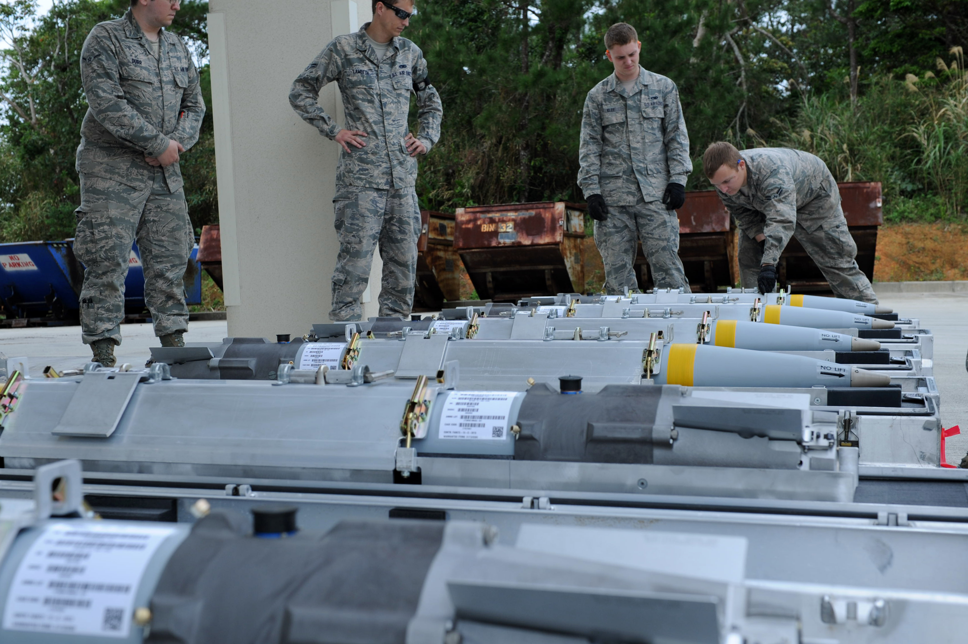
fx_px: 1021
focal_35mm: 38
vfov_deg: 35.0
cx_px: 484
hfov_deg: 50.7
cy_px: 322
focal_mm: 38
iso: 250
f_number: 7.1
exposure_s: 1/320
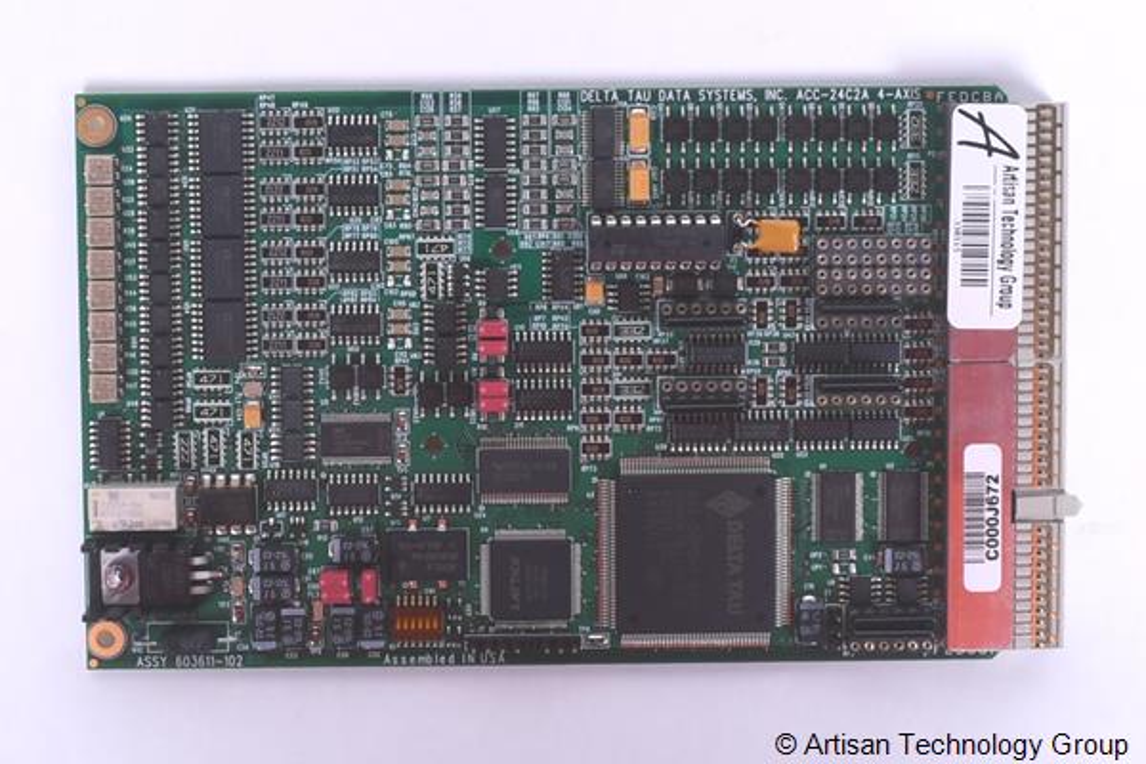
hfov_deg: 61.9
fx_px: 955
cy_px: 382
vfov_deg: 43.6
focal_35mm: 30
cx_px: 573
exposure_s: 1/200
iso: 200
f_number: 14
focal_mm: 20
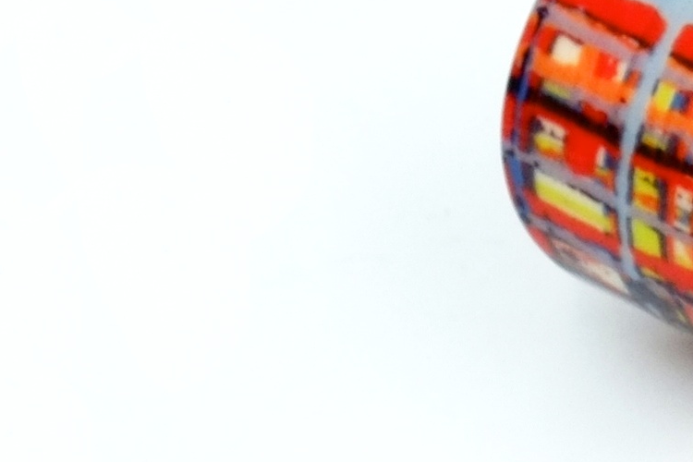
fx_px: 6160
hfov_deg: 6.0
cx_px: 1935
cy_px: 1028
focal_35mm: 320
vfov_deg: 4.2
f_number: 11
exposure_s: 1/125
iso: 400
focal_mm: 32.9
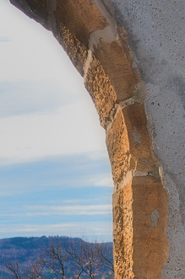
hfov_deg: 13.6
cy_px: 281
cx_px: -17
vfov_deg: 20.2
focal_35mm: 98
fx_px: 759
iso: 400
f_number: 16
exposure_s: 1/60
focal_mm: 20
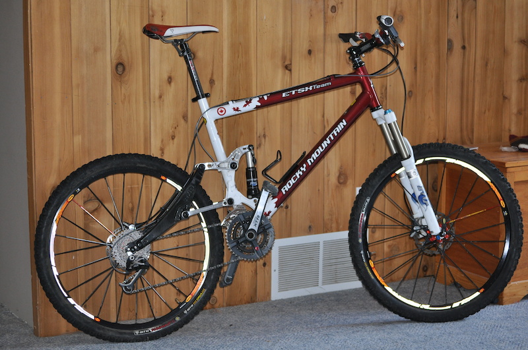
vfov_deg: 16.5
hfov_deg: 24.7
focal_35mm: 82
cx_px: 264
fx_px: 1208
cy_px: 175
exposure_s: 1/60
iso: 800
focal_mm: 55
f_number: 4
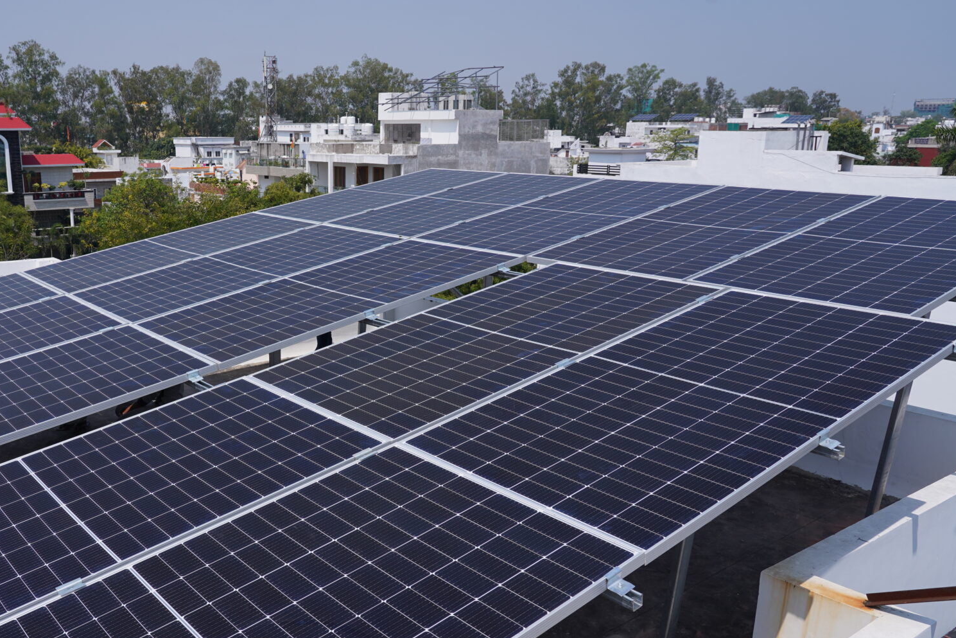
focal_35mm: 33
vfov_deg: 39.9
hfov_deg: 56.1
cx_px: 326
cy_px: 361
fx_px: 876
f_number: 10
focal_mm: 24
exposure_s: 1/400
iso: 160
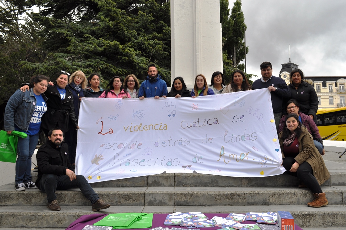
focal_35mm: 30
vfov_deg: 43.5
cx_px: 173
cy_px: 115
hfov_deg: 62.0
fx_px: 288
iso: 200
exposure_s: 1/250
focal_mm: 20
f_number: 8
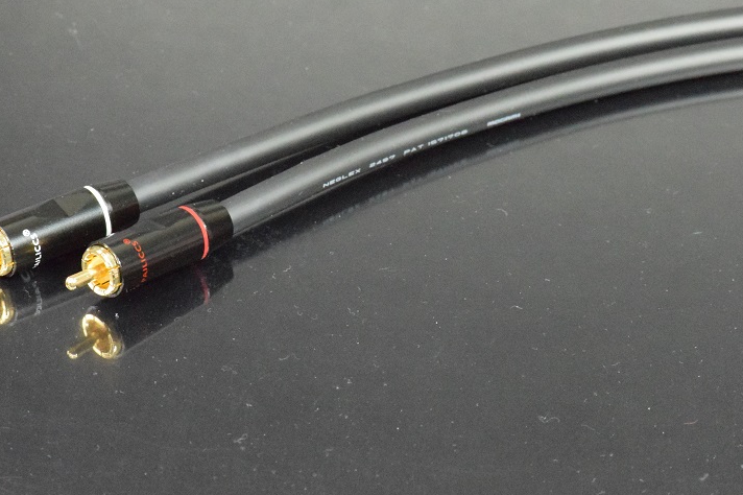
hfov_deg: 9.6
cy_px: 221
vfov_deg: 6.4
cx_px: 329
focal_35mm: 215
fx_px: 4435
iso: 12800
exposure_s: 1/100
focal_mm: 102
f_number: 9
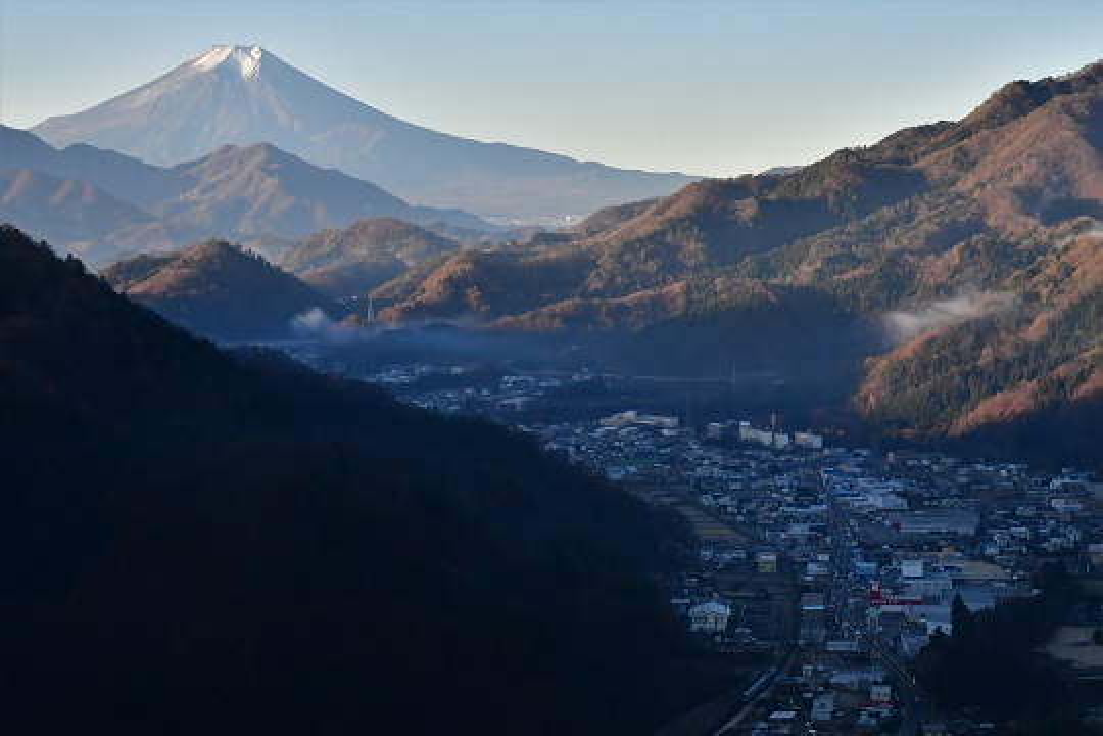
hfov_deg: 30.5
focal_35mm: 66
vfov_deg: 20.6
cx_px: 552
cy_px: 368
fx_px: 2022
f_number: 14
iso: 1600
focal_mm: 44
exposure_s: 1/800
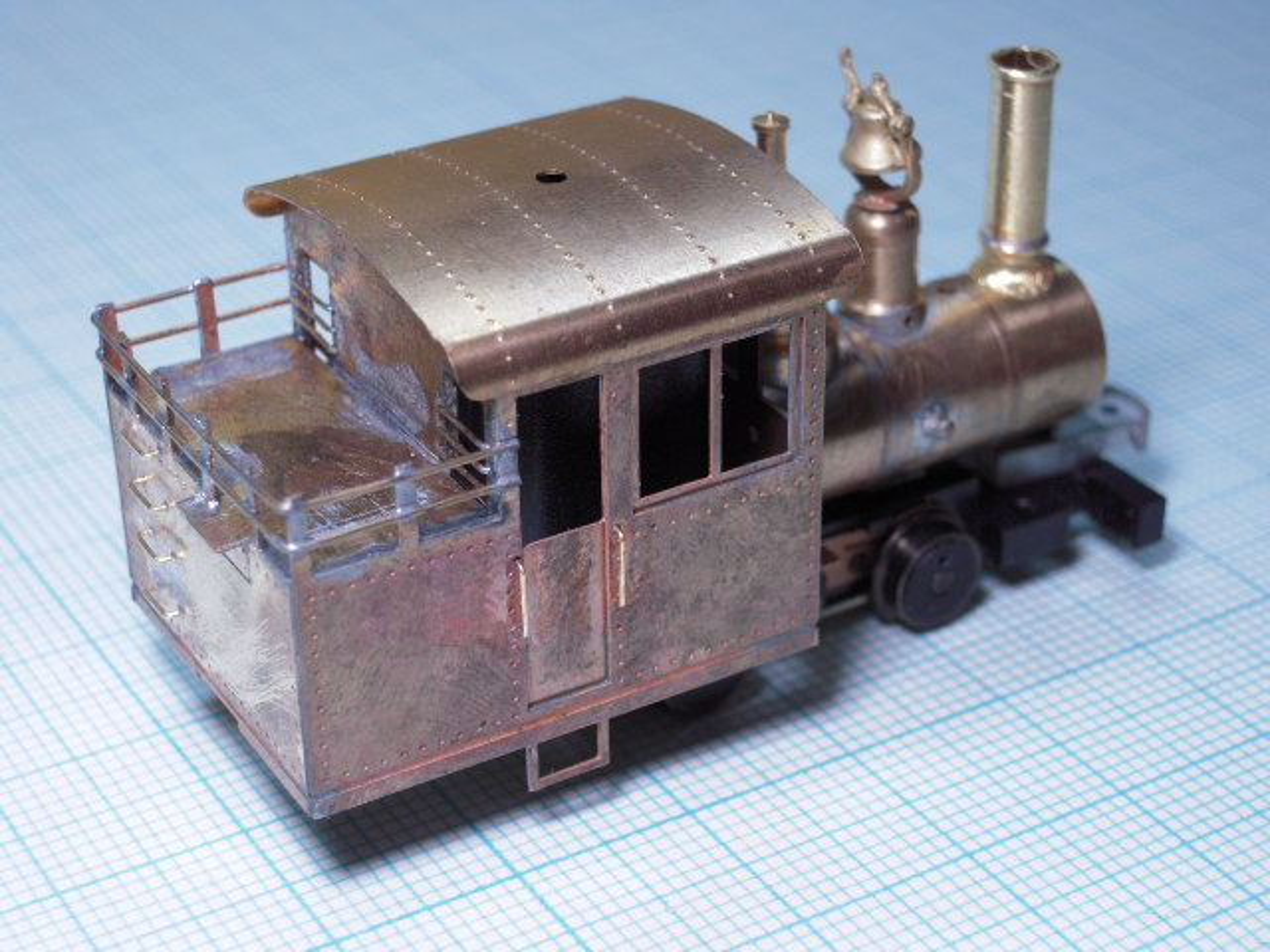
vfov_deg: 18.2
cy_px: 476
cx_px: 635
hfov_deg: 24.1
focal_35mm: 81
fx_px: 2972
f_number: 4.7
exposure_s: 1/60
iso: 160
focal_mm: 14.5
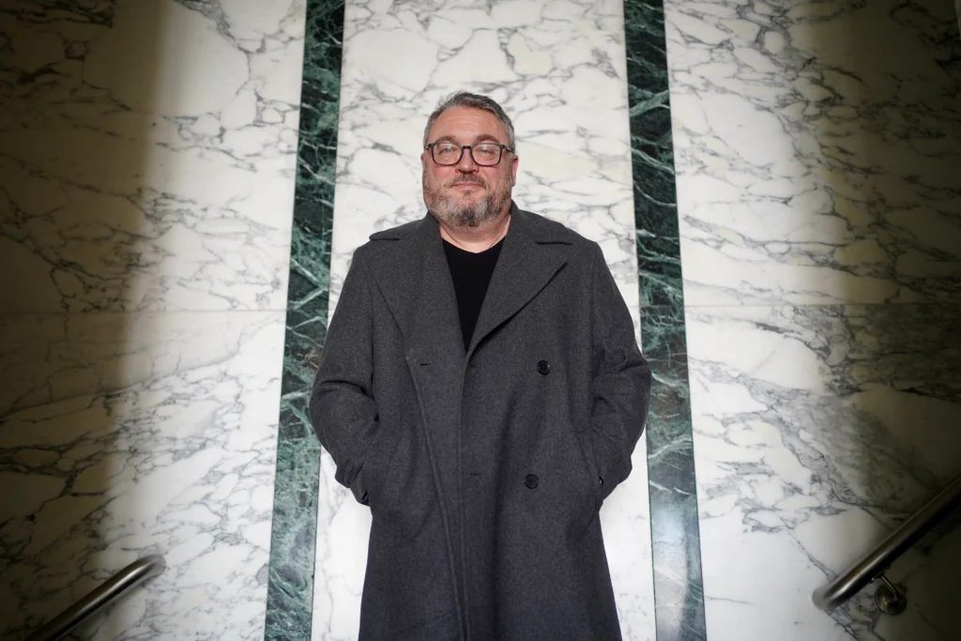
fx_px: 934
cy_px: 320
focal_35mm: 35
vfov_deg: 37.9
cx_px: 480
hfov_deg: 54.4
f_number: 2
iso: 1250
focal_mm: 35
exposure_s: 1/320
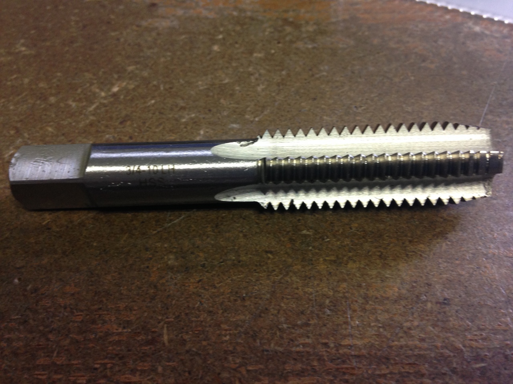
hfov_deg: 55.4
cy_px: 192
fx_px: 489
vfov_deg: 42.9
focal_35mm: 33
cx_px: 256
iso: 100
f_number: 2.4
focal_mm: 4.12
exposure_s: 1/20
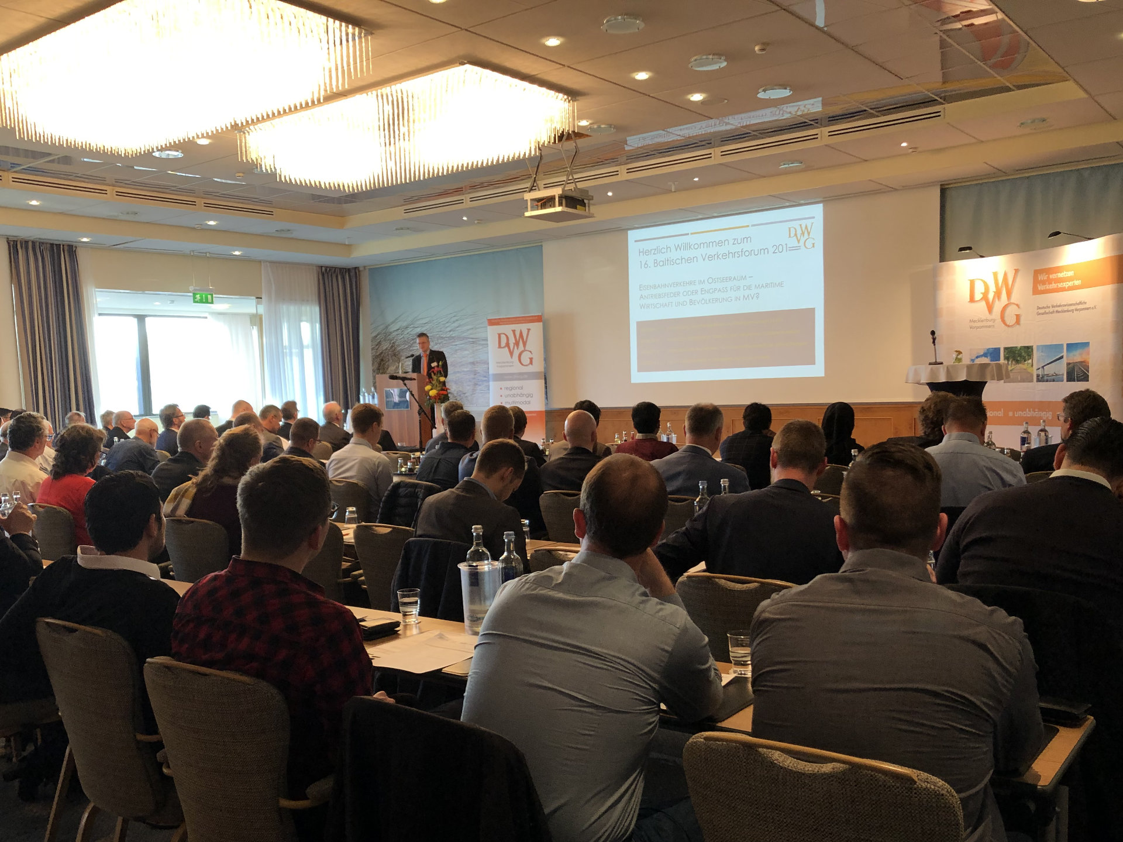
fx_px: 908
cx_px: 562
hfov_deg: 63.5
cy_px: 421
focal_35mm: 28
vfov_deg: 49.7
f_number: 1.8
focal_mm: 4
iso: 40
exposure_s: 1/33
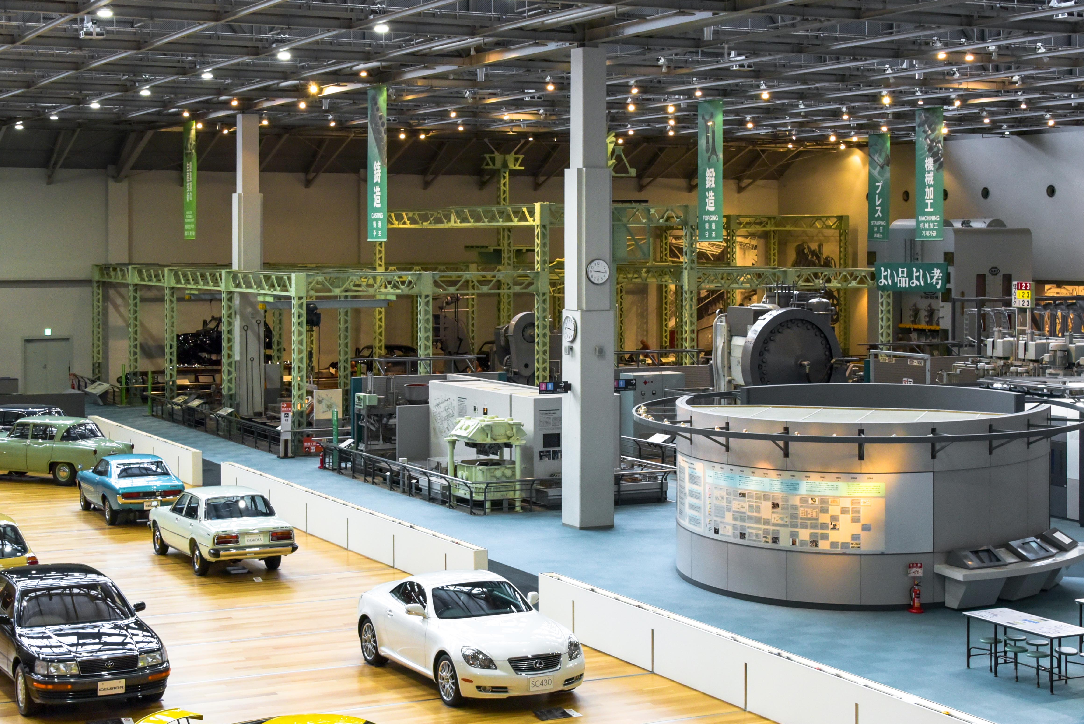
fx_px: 1717
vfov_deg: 23.7
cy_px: 453
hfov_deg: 35.0
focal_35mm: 57
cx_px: 587
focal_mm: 44
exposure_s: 1/100
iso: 1600
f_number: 8
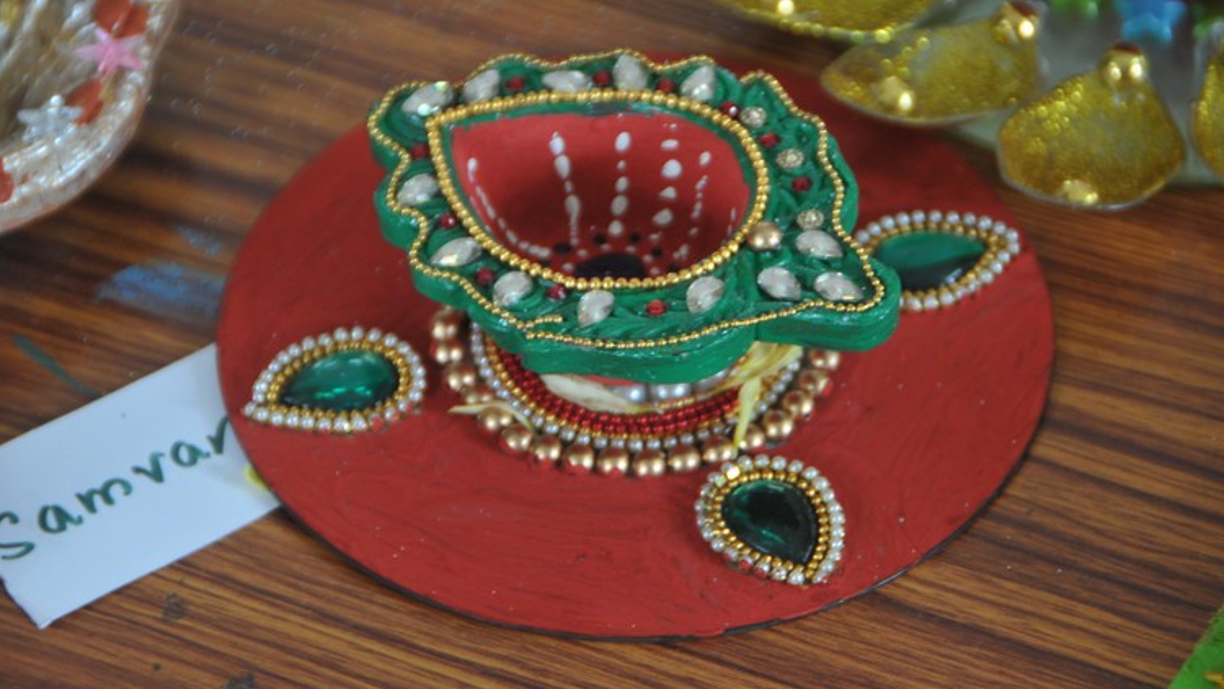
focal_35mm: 315
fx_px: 10224
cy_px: 346
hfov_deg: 6.9
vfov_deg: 3.9
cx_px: 611
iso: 400
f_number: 5.6
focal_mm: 200
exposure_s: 1/15
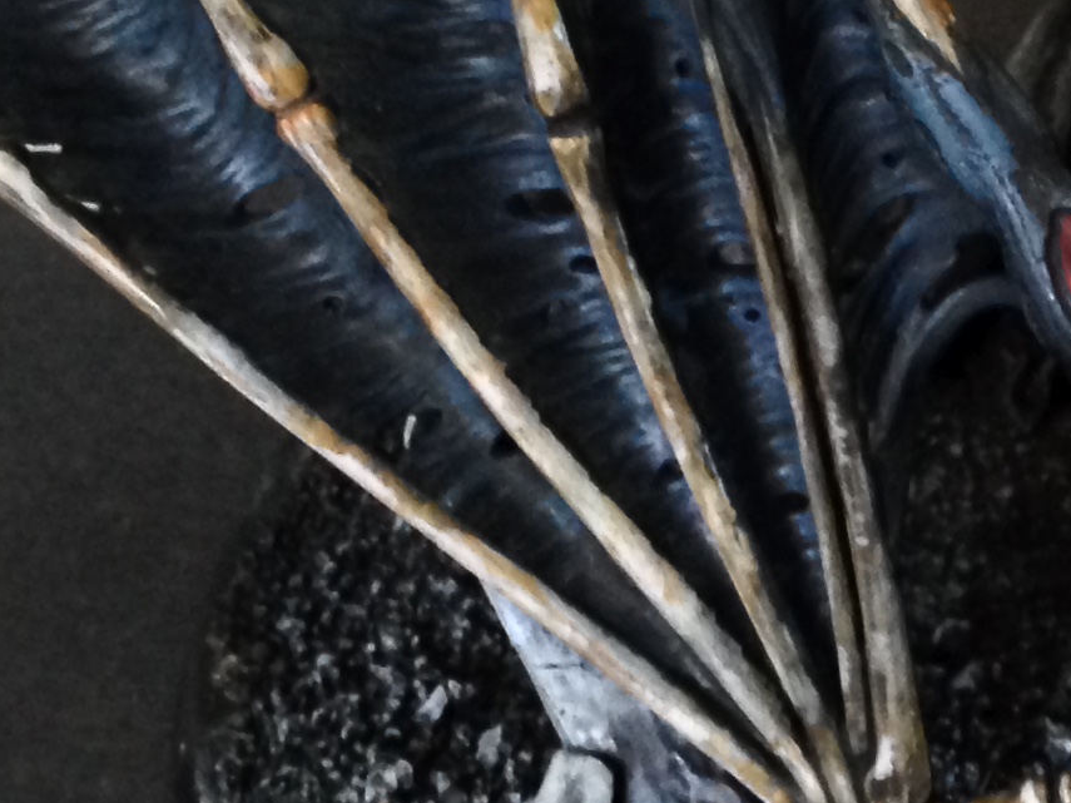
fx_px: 3898
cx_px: 1060
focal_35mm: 126
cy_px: 239
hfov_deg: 15.4
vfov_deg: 11.7
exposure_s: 1/20
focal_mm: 4.12
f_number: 2.4
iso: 250
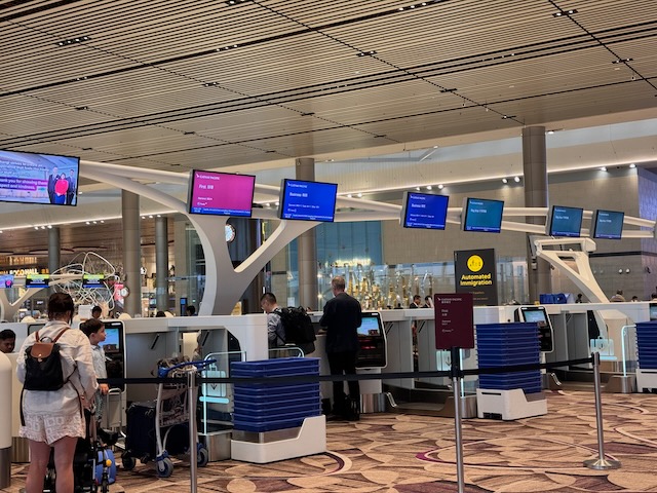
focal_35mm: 48
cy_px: 246
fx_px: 911
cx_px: 328
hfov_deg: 39.7
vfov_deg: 30.3
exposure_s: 1/60
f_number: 1.78
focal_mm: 6.86
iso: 200
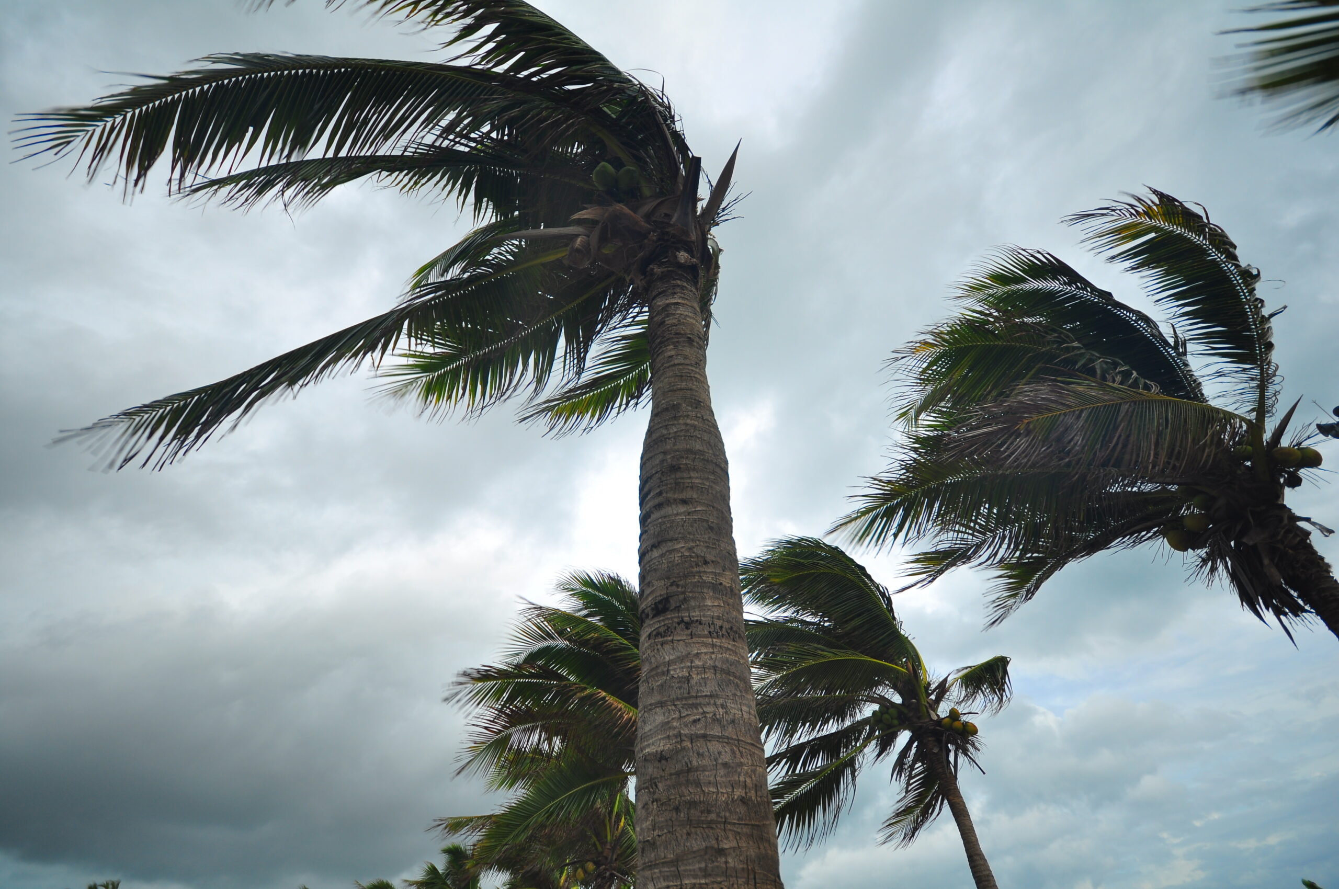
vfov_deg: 77.2
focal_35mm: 15
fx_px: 557
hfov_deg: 100.5
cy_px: 444
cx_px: 670
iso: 100
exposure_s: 1/60
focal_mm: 10
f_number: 5
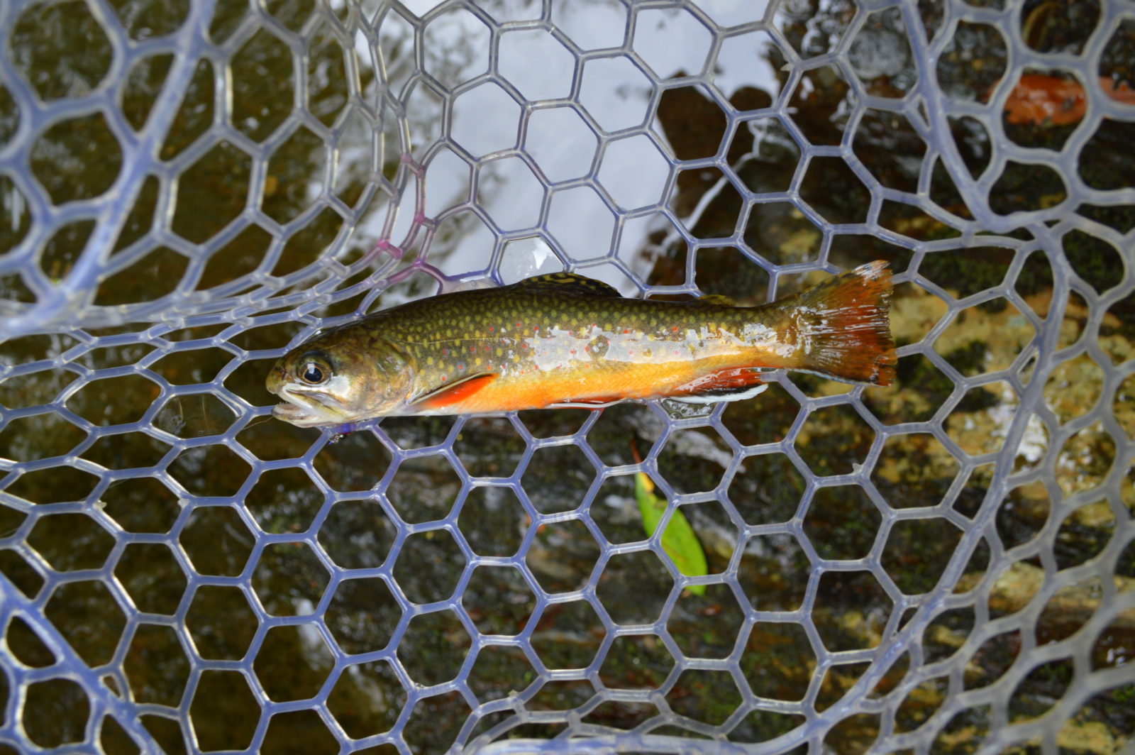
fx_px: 1040
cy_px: 378
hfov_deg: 57.3
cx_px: 568
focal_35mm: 33
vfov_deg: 39.9
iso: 400
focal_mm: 22
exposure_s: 1/60
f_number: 8
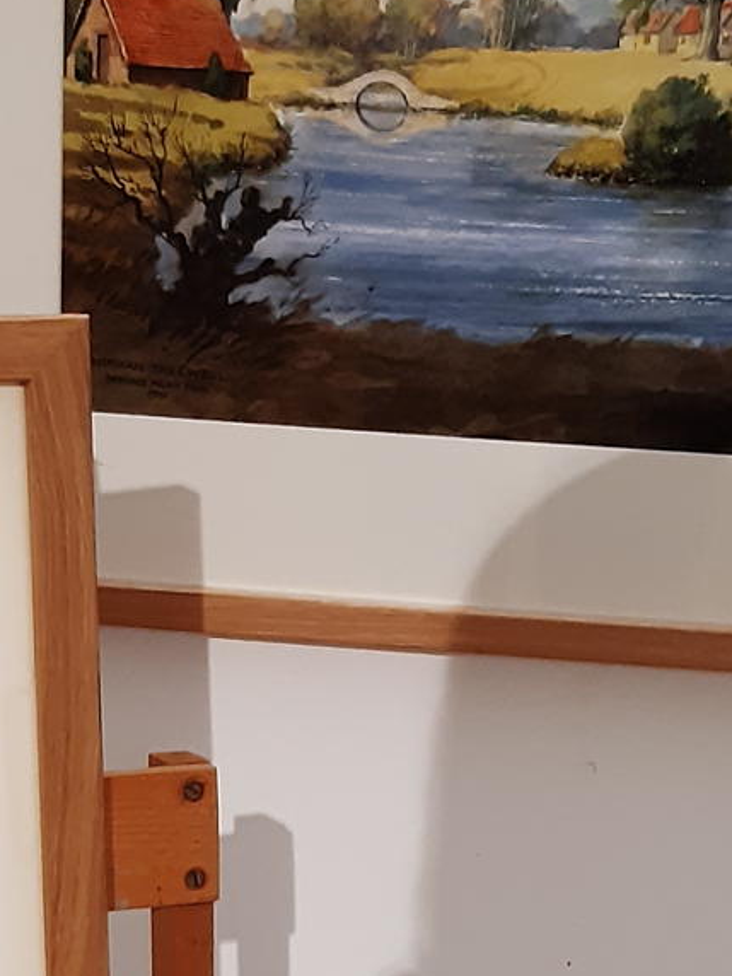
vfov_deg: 19.8
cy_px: 907
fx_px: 2735
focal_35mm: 97
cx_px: 244
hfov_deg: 15.2
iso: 200
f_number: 1.7
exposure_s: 1/33
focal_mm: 3.92
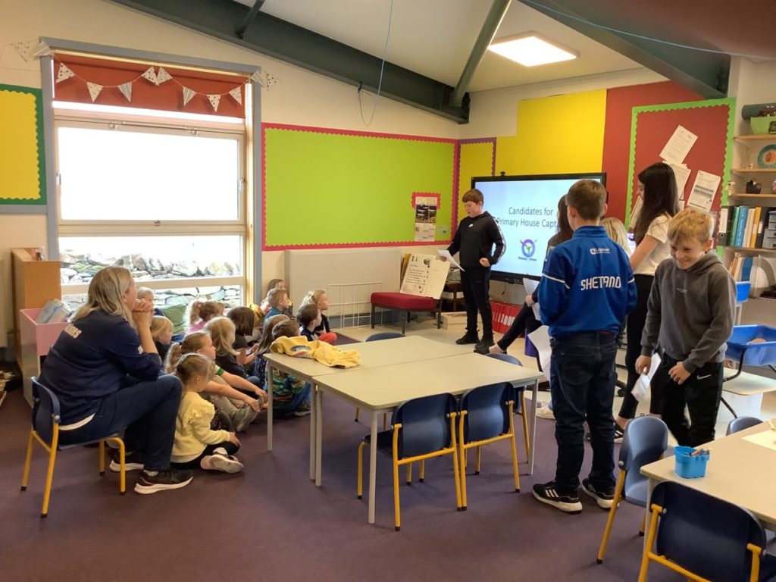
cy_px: 291
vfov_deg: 45.4
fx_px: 695
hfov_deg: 58.4
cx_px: 388
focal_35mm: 31
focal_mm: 3.3
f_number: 2.4
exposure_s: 1/50
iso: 125
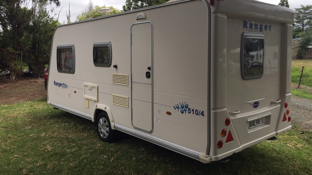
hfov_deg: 61.0
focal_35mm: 32
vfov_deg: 36.5
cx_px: 157
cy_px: 67
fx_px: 265
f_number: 2.2
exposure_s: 1/964
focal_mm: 4.15
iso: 32
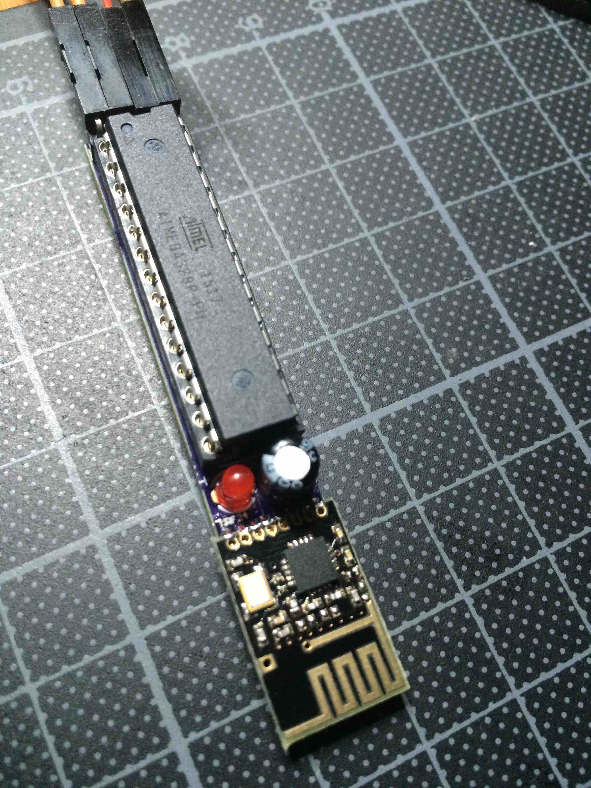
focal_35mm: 29
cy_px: 394
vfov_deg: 61.7
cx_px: 296
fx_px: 660
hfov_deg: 48.2
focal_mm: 4.15
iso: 250
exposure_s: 1/33
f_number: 2.2
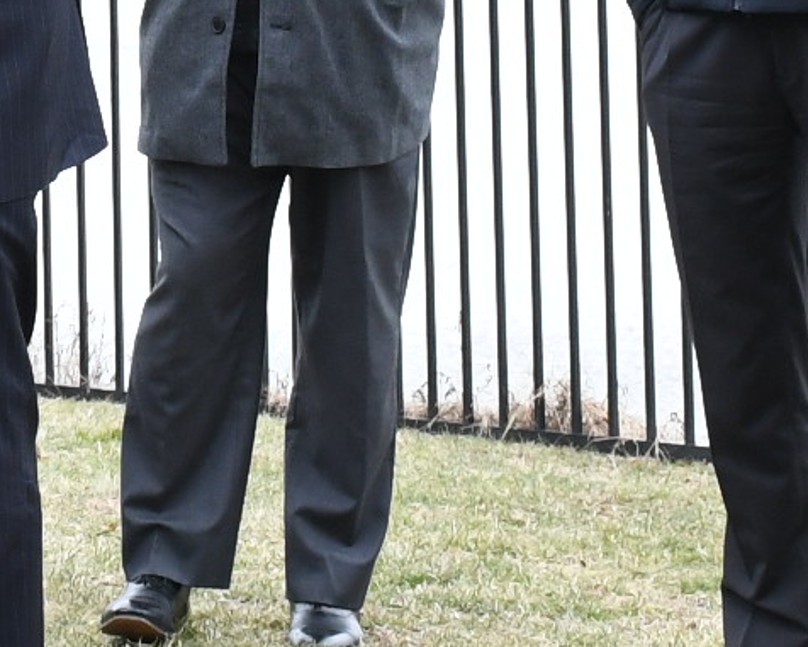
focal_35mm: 214
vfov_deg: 7.1
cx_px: -85
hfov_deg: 8.9
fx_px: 5119
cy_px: -431
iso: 800
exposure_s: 1/320
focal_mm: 26
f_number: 9
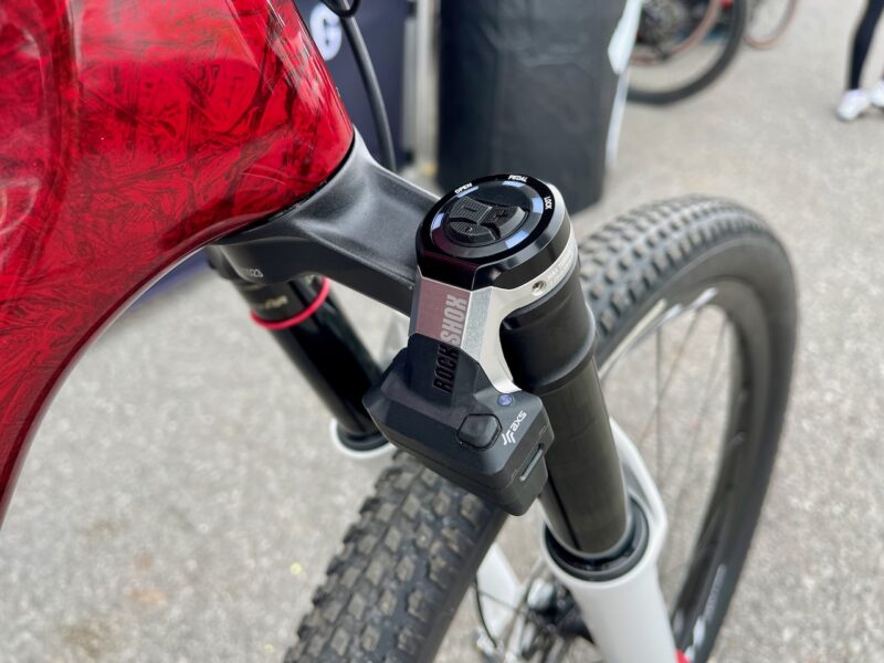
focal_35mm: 26
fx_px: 664
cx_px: 442
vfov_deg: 53.1
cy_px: 332
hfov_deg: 67.3
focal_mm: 5.1
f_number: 1.6
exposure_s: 1/142
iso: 32
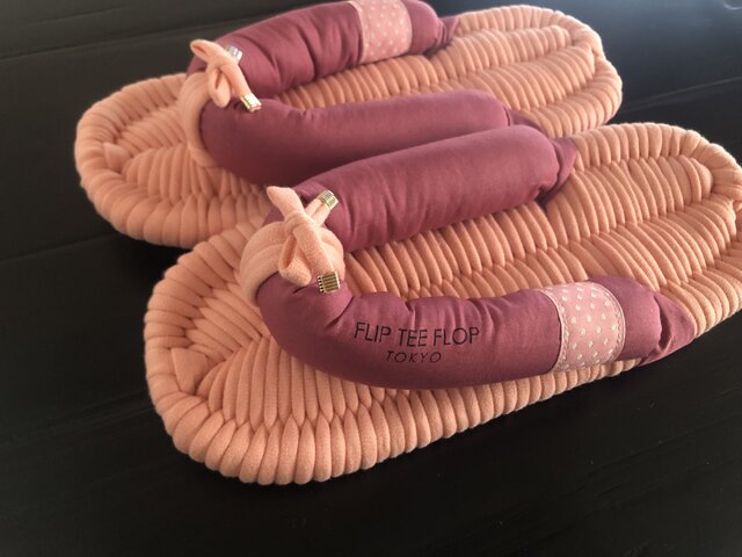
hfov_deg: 63.4
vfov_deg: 49.7
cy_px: 278
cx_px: 371
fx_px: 600
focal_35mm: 28
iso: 80
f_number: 1.8
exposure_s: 1/15
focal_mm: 3.99
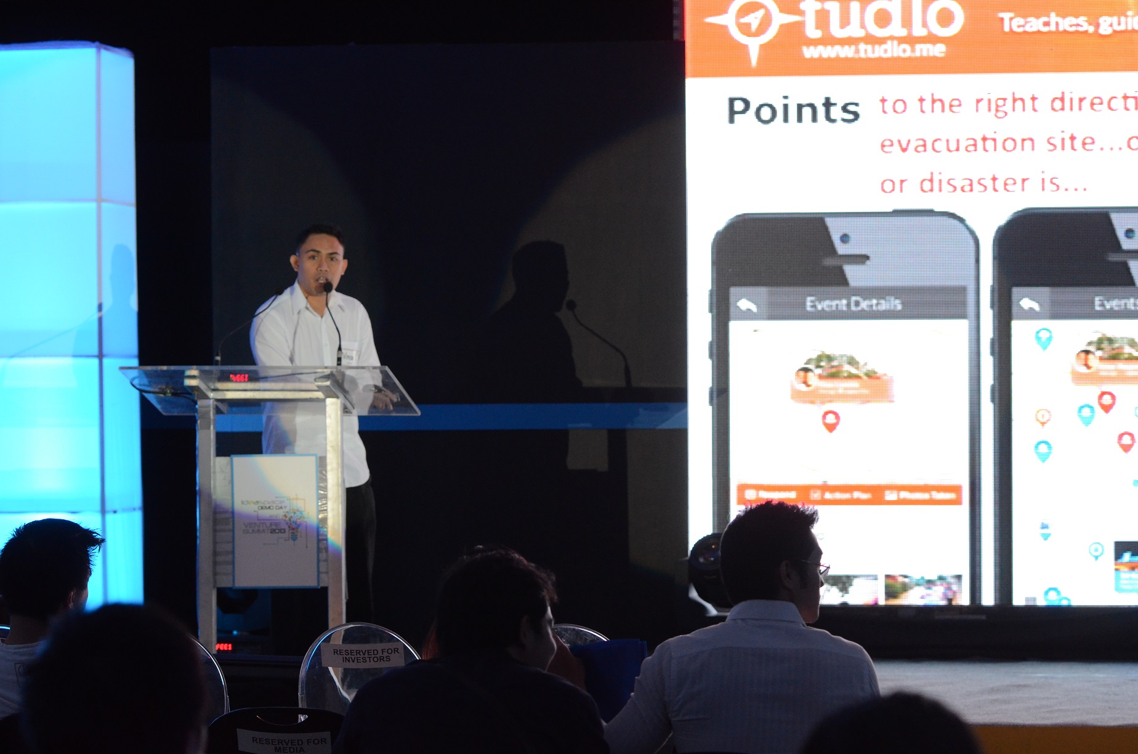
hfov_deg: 19.5
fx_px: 3312
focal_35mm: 105
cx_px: 569
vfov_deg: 13.0
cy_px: 377
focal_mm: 70
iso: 1600
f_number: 4
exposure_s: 1/200
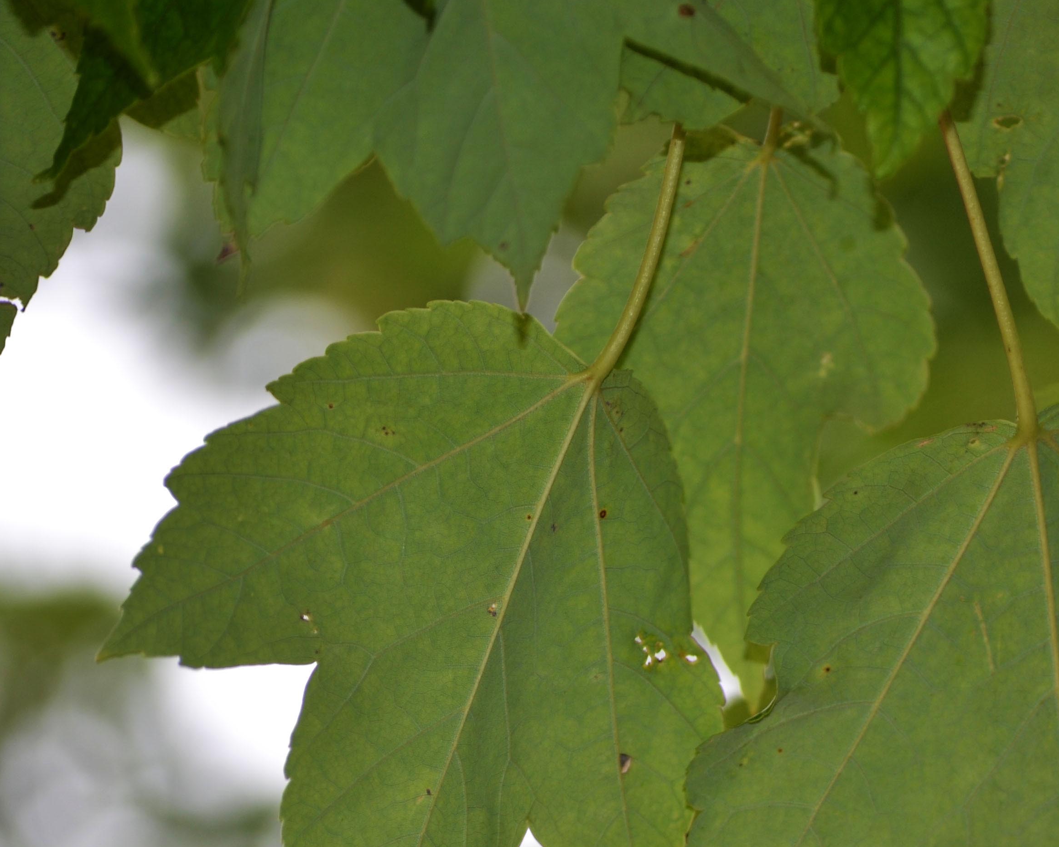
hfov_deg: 6.8
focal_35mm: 285
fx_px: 8931
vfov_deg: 5.4
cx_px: 729
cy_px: 633
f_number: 4.8
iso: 100
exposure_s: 1/200
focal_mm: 102
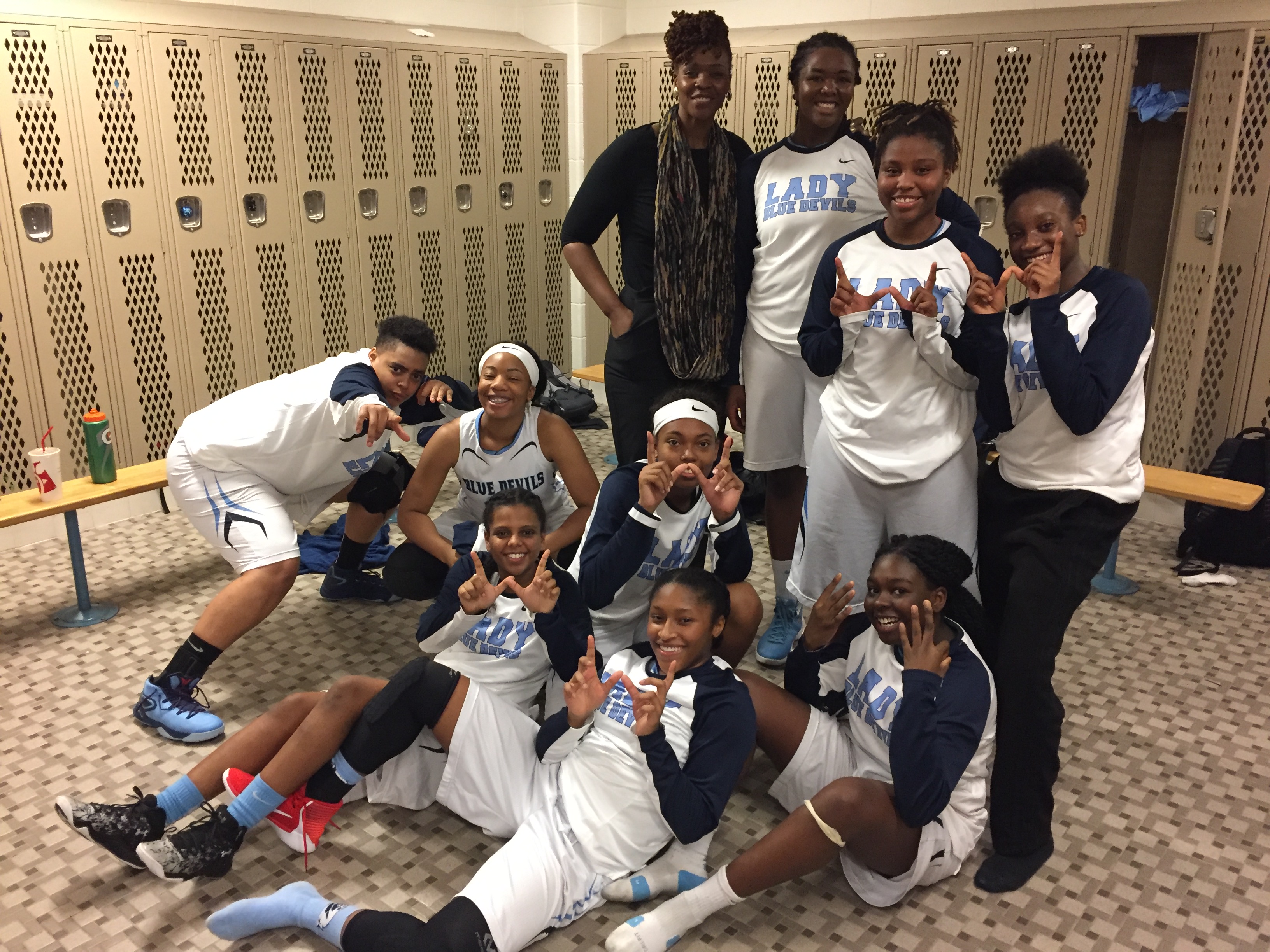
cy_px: 476
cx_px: 635
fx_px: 1064
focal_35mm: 29
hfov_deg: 61.7
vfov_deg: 48.2
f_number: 2.2
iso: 250
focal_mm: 4.15
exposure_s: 1/20
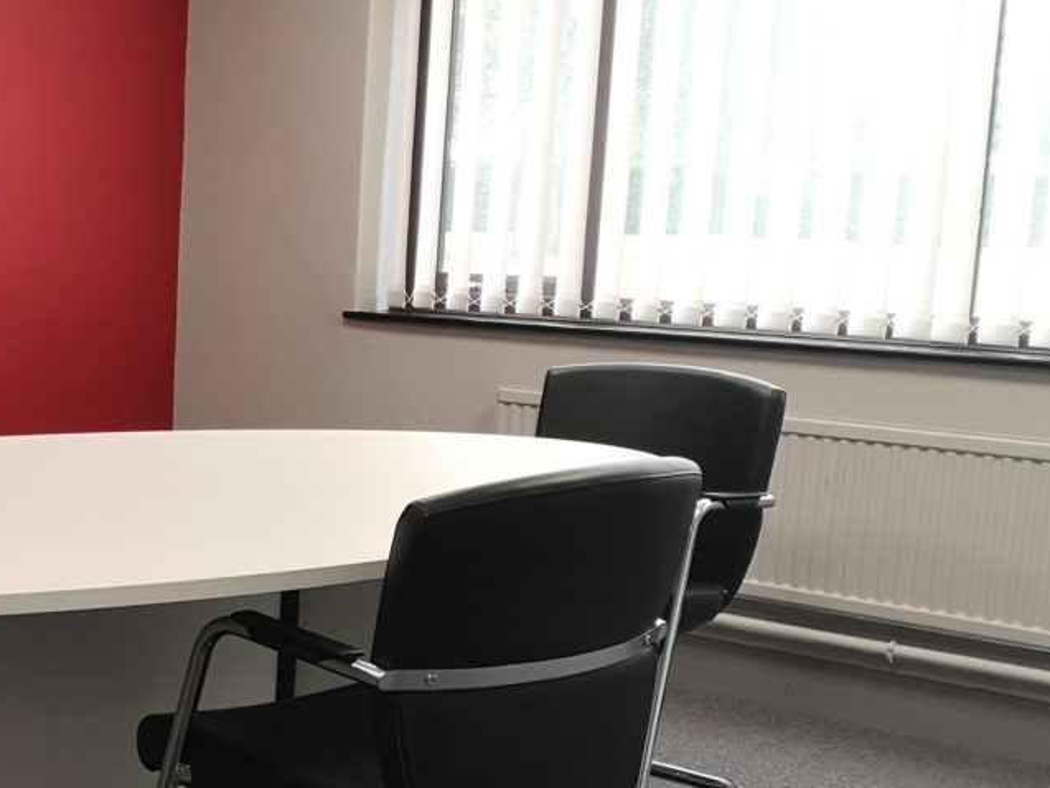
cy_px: 544
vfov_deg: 23.9
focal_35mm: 61
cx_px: 59
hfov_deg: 30.0
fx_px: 1851
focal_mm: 3.95
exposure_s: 1/50
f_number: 1.8
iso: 50
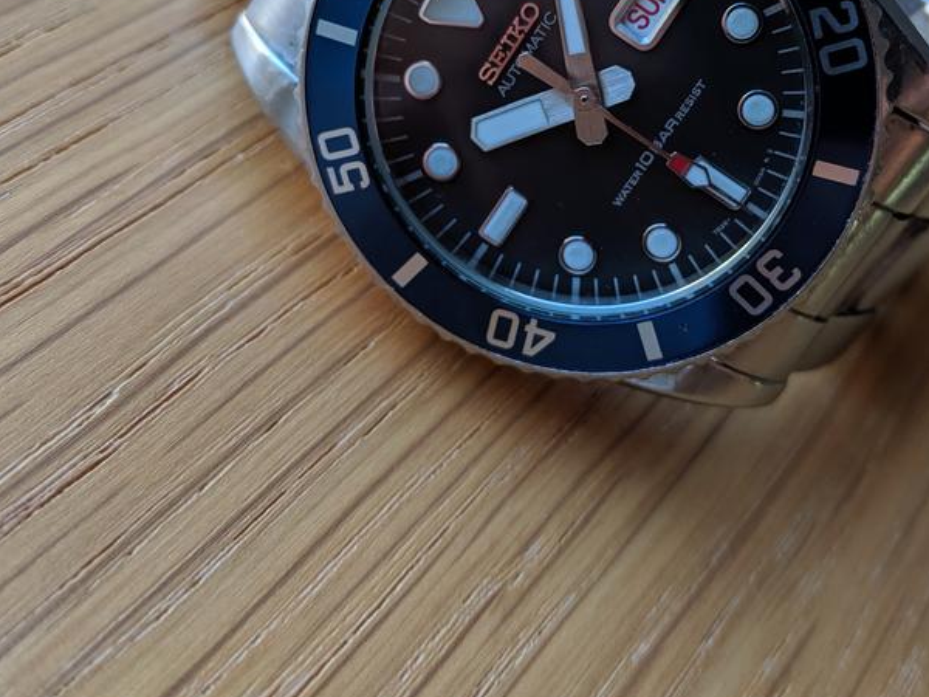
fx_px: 1288
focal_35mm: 48
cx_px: 598
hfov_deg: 39.3
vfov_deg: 29.3
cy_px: 101
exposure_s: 1/125
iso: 61
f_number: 1.8
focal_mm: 4.44
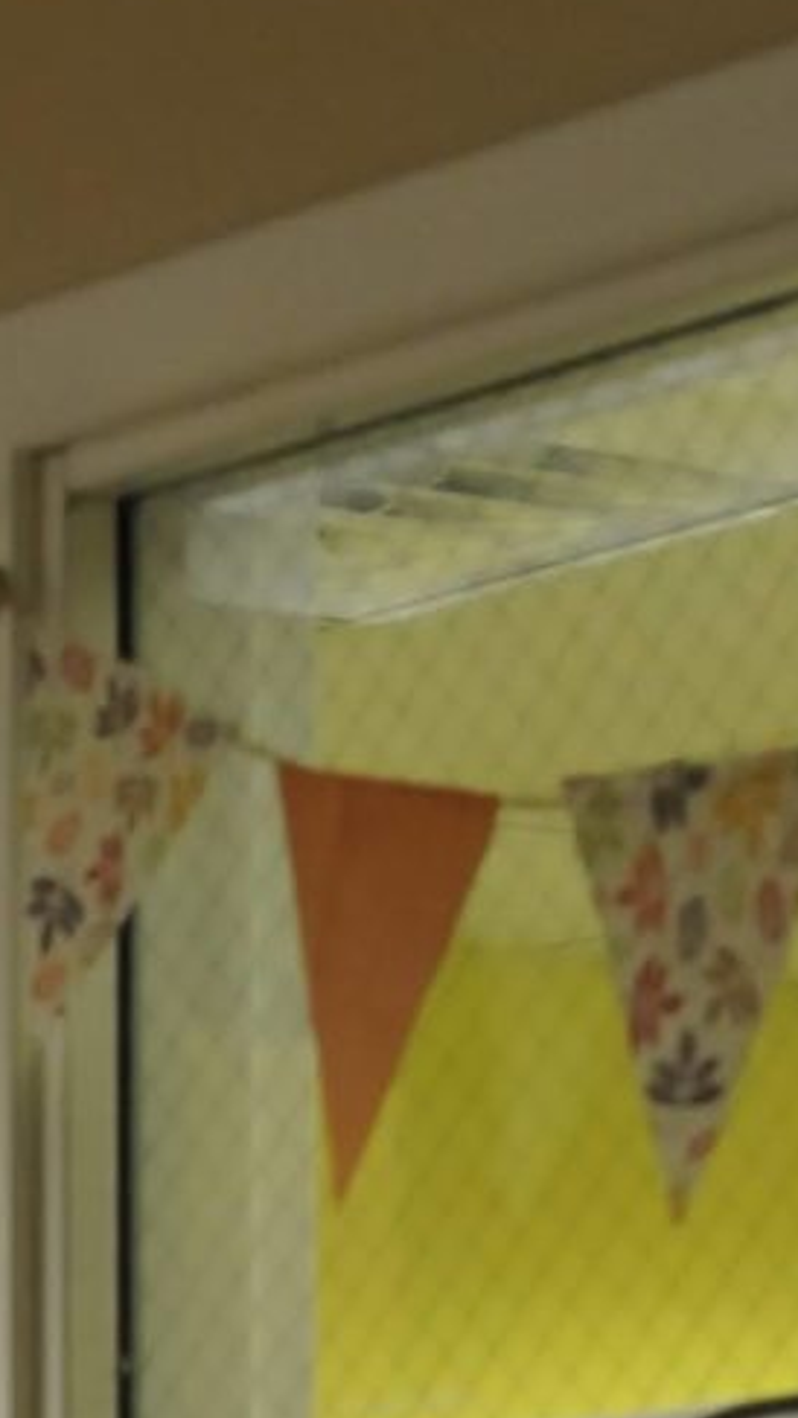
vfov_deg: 9.8
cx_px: -578
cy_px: 2522
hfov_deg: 5.7
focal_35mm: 209
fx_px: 7861
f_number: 4.8
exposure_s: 1/90
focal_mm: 38
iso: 2200
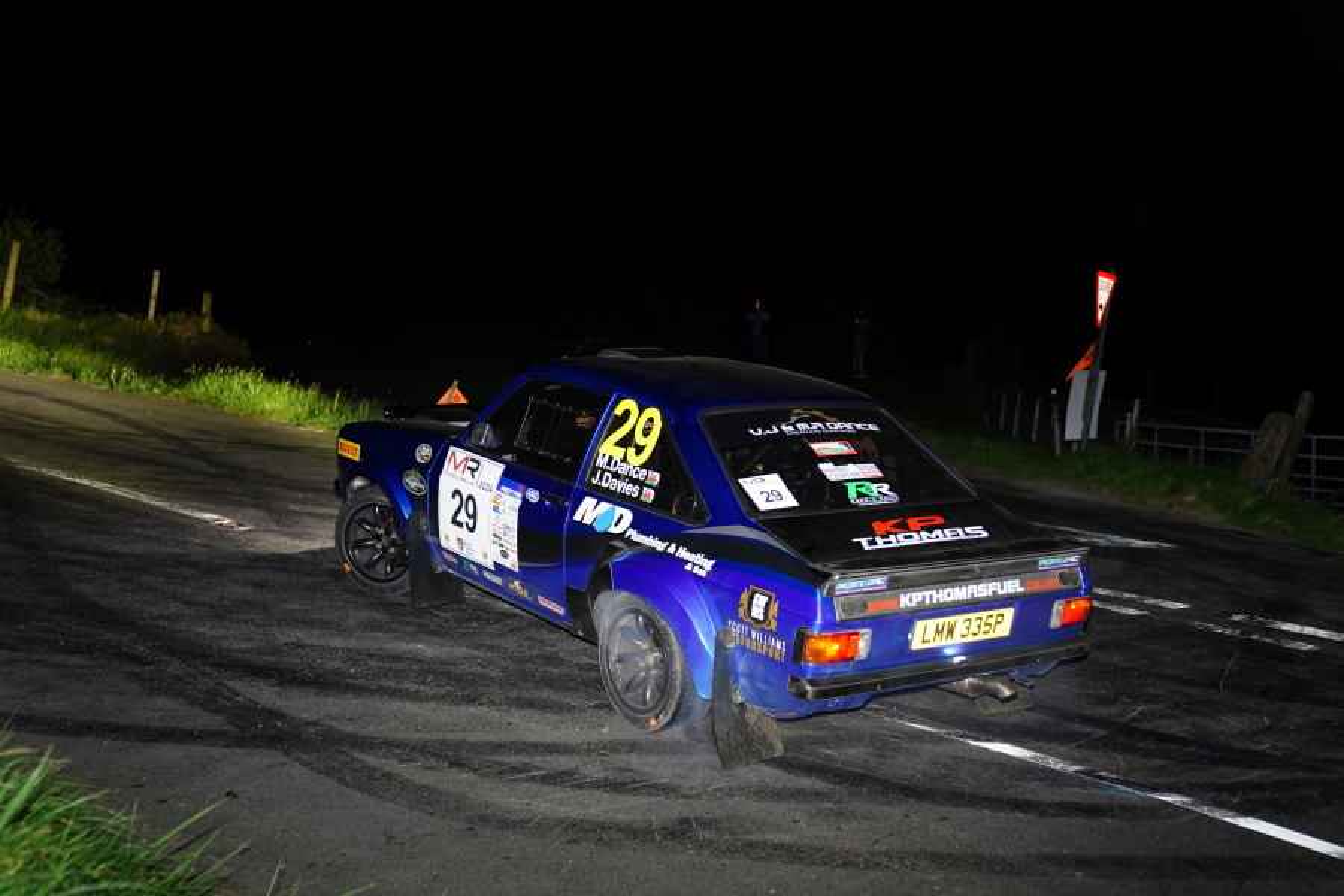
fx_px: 1643
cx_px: 672
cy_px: 448
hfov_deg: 44.5
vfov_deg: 30.5
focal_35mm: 44
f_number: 2.8
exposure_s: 1/250
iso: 1000
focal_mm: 44
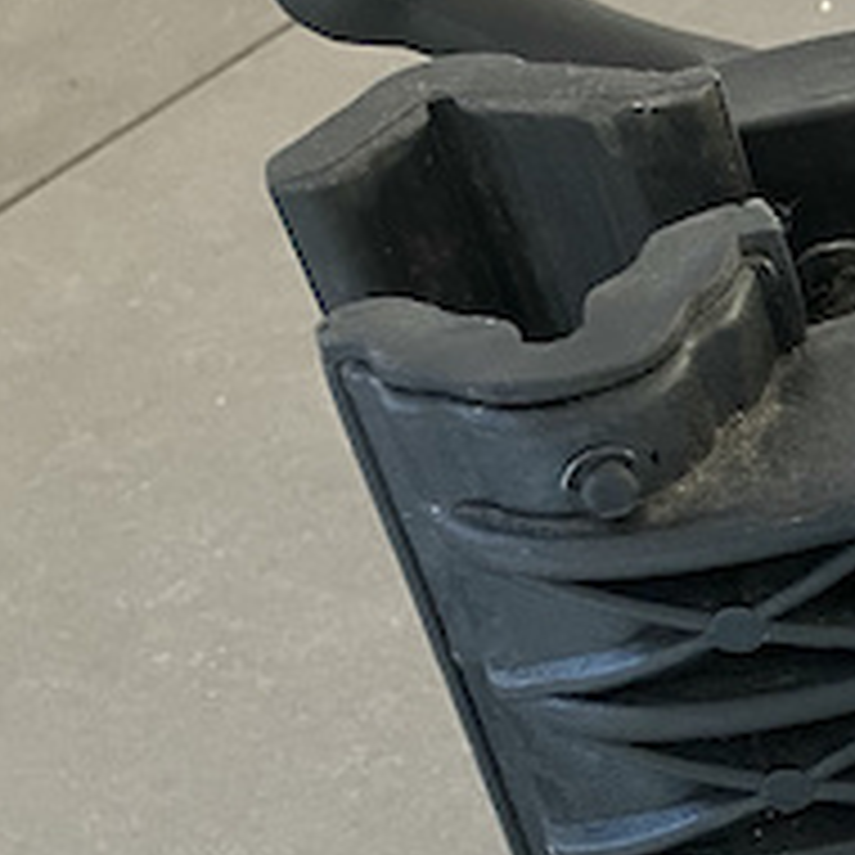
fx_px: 2906
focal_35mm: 104
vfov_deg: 16.3
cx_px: 1598
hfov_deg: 14.5
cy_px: 922
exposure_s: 1/62
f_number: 1.8
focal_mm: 3.99
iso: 80
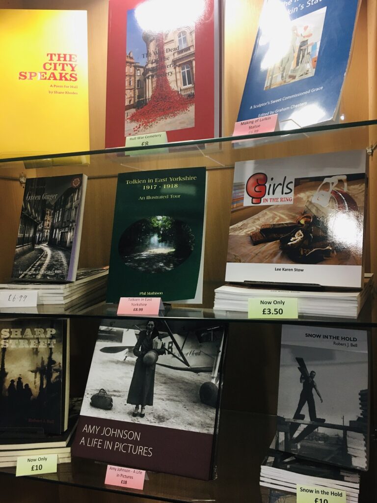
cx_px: 188
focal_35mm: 29
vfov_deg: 61.7
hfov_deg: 48.2
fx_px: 421
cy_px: 252
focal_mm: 4.15
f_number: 2.2
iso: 50
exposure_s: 1/33
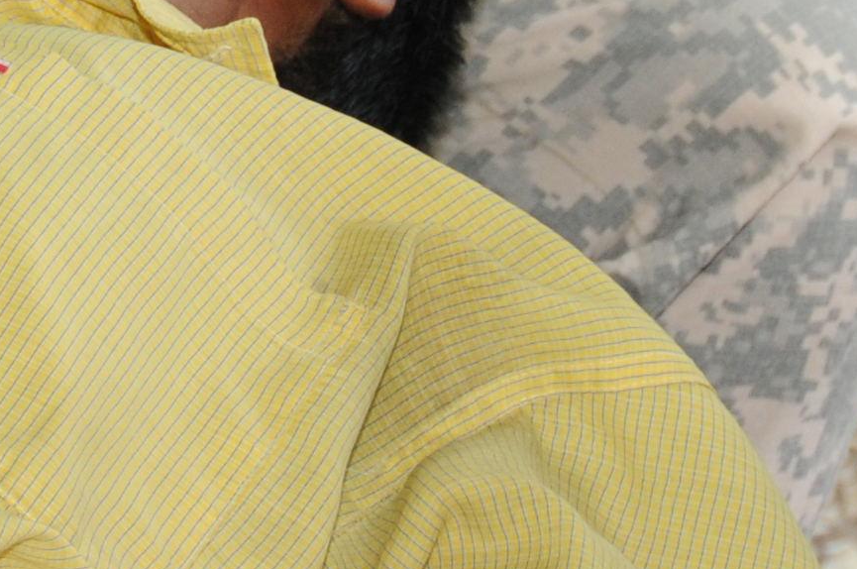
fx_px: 11492
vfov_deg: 2.8
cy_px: -654
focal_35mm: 483
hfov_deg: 4.2
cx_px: -827
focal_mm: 65
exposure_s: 1/250
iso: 400
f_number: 8
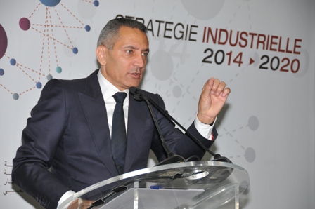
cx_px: 158
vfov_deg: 9.6
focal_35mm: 142
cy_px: 104
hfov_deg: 14.4
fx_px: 1246
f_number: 5.3
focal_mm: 95
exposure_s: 1/60
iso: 320
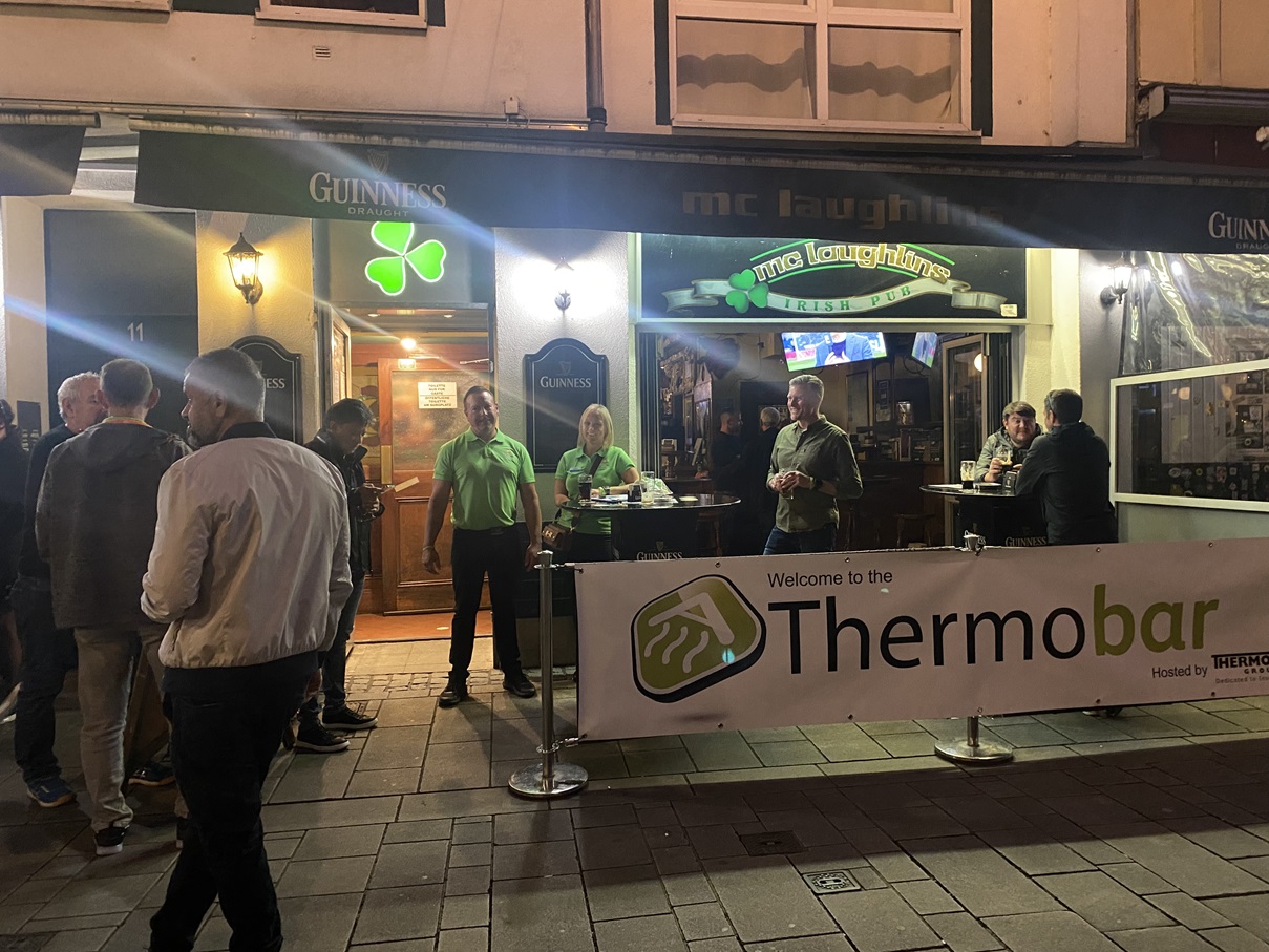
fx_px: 953
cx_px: 634
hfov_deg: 67.3
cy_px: 476
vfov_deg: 53.1
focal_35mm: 26
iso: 500
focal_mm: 4.25
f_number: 1.8
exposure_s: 1/25
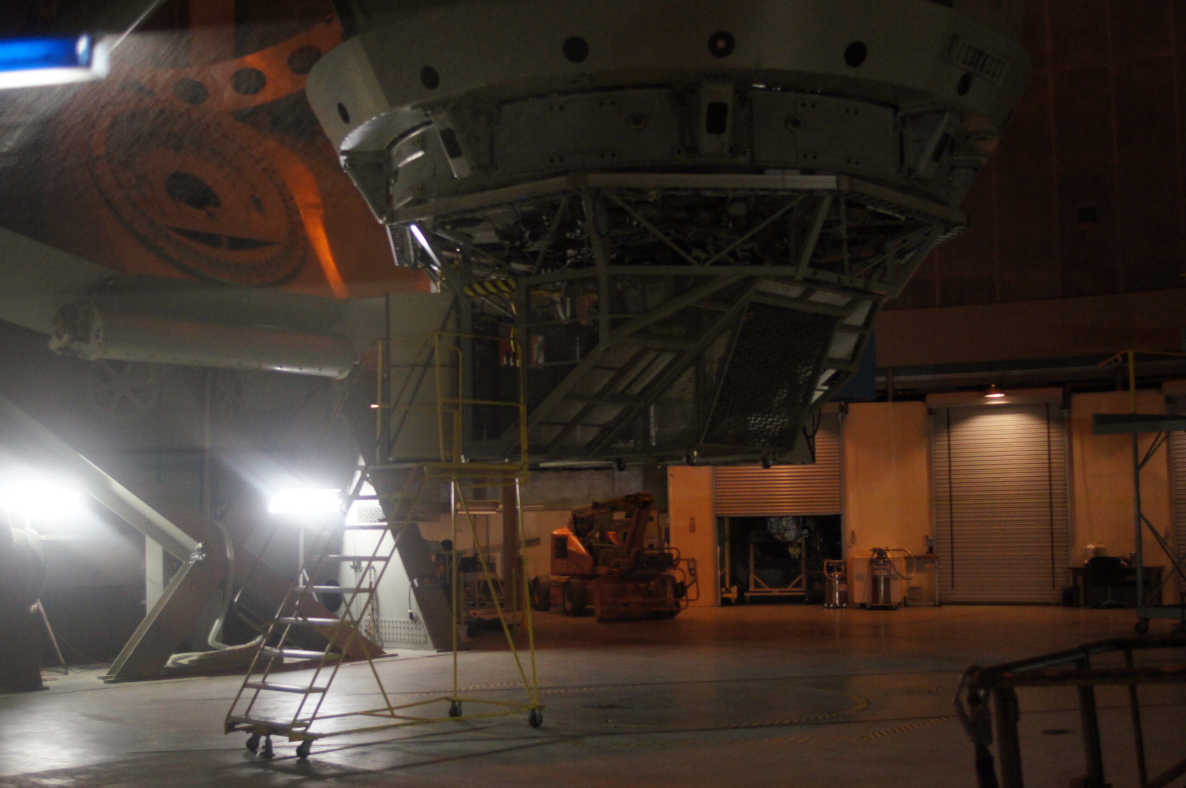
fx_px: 1481
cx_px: 593
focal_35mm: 45
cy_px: 394
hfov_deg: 43.6
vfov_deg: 29.8
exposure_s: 1/30
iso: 1600
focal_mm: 30
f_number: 2.8
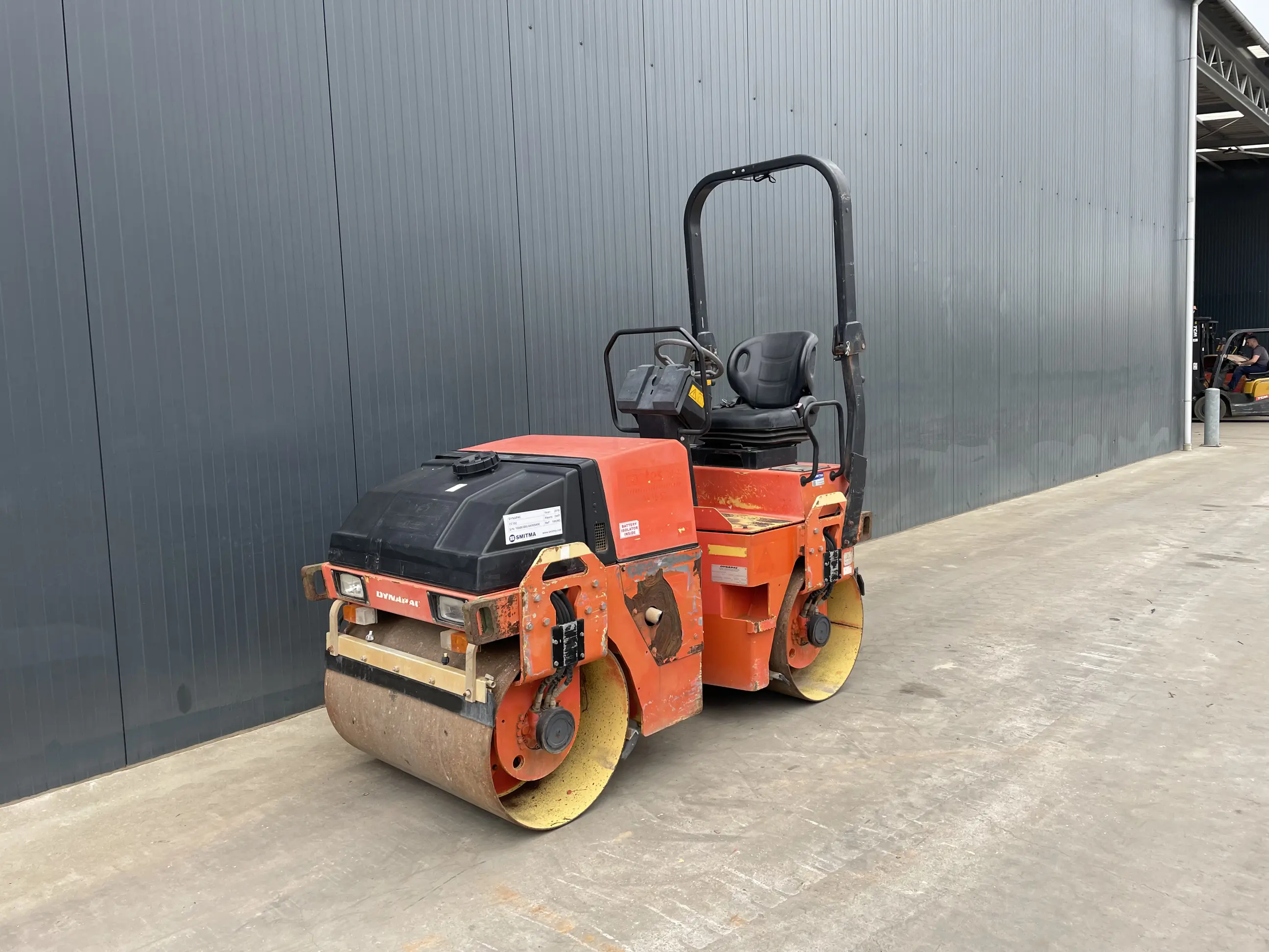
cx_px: 634
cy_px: 476
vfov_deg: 53.1
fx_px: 953
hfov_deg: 67.3
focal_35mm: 26
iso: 32
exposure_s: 1/443
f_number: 1.6
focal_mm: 4.2
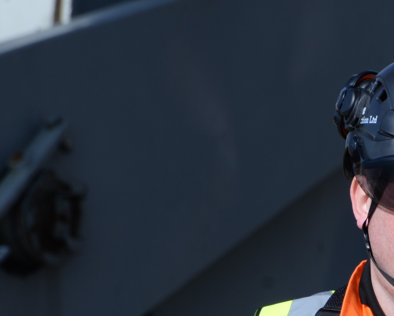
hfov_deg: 2.7
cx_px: 345
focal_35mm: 727
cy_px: 317
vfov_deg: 2.1
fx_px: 8477
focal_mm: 300
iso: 100
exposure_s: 1/250
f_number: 10
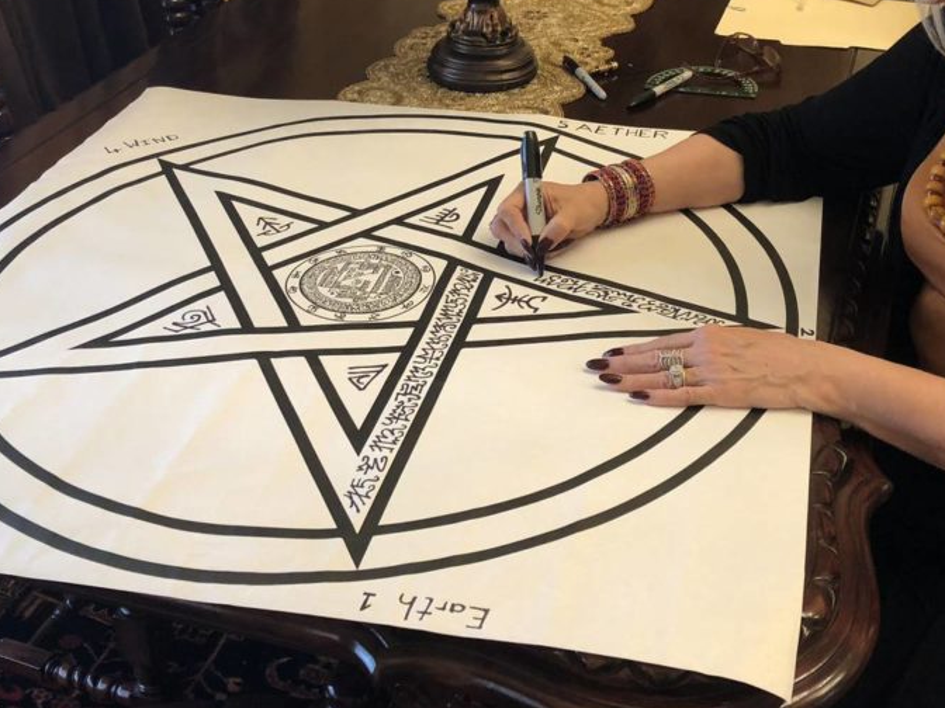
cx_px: 498
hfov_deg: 38.2
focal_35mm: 50
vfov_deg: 28.9
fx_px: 1365
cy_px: 229
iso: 50
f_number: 1.8
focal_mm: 3.99
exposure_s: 1/15
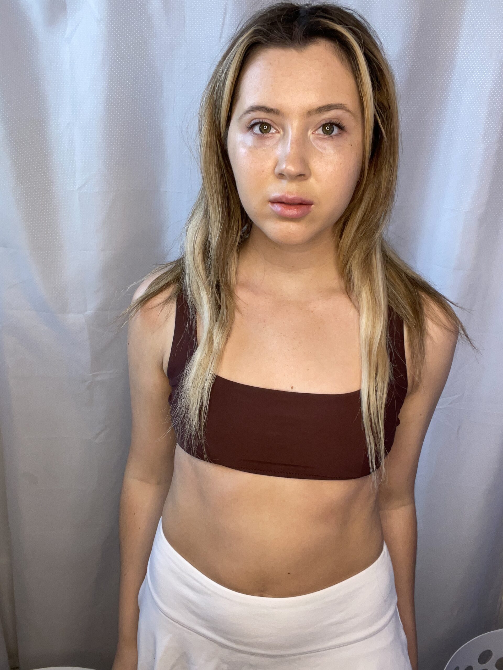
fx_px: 581
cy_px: 335
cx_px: 252
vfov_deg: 60.0
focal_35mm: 30
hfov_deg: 46.8
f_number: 2.2
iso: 80
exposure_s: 1/121
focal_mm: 2.71
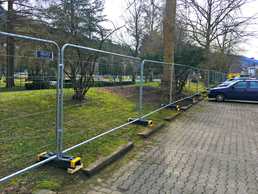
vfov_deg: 48.2
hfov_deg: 61.7
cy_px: 97
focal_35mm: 29
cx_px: 129
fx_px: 216
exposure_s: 1/646
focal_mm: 4.15
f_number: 2.2
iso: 25
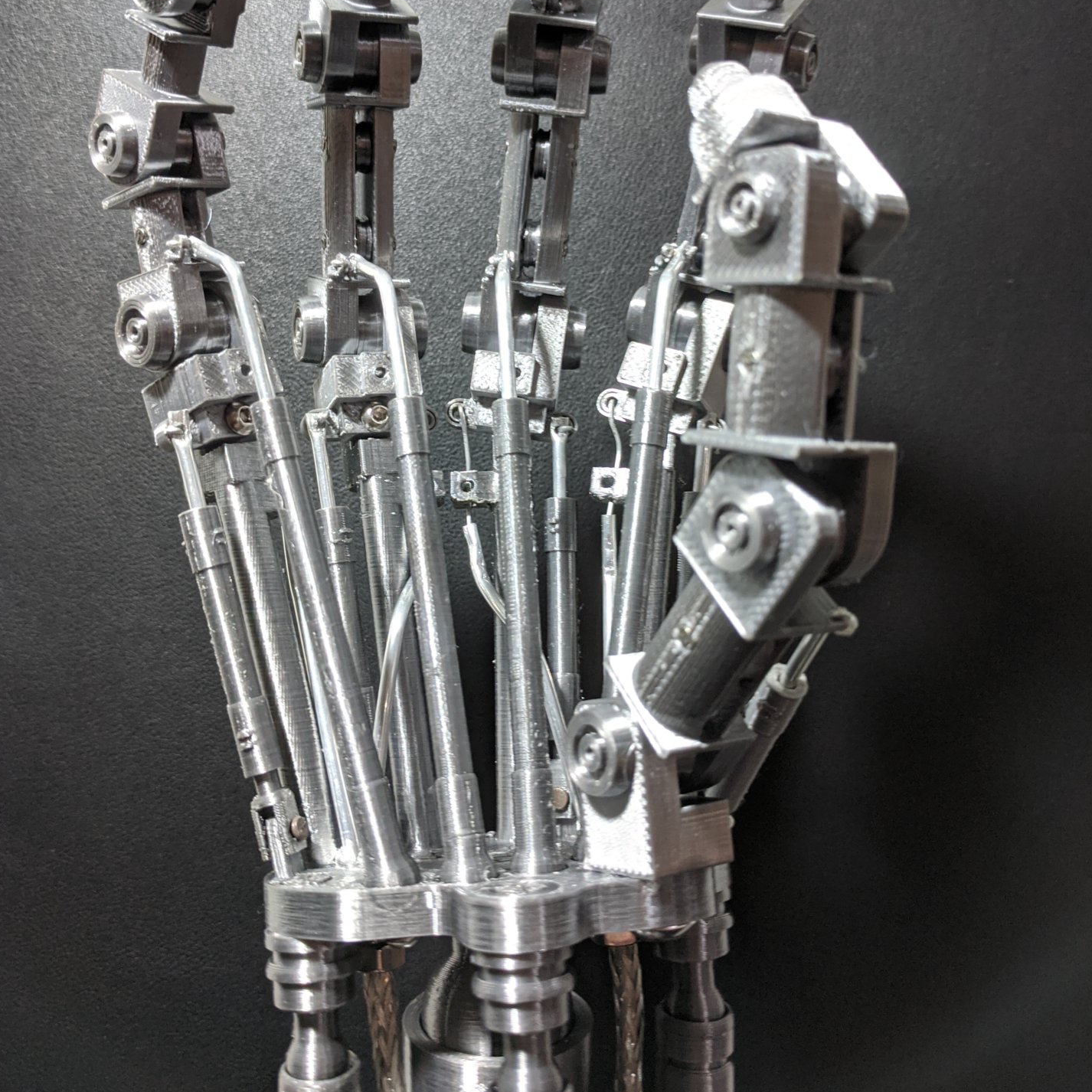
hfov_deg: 49.7
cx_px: 534
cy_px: 411
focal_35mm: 33
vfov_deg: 49.3
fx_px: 1178
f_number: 2
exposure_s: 1/60
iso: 236
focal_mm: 4.67
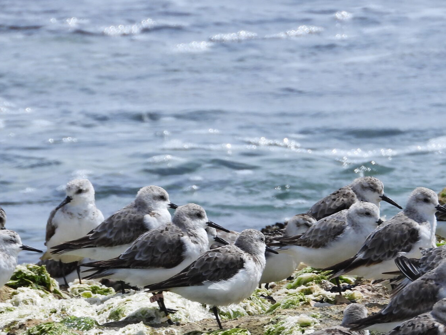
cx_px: 200
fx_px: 18826
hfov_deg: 1.4
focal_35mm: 1461
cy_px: 246
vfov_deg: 1.0
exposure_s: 1/800
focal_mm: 144
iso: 100
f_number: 5.6
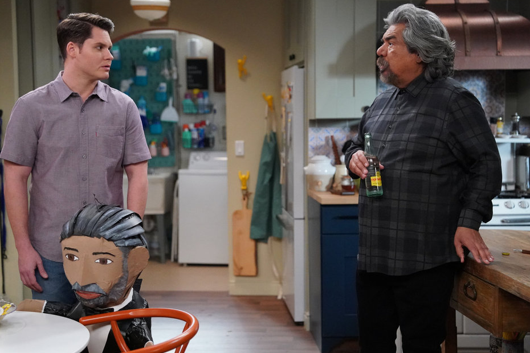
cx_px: 252
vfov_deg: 23.8
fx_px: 839
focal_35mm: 57
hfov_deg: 35.0
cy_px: 171
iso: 10000
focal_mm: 53
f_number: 2.8
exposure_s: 1/250
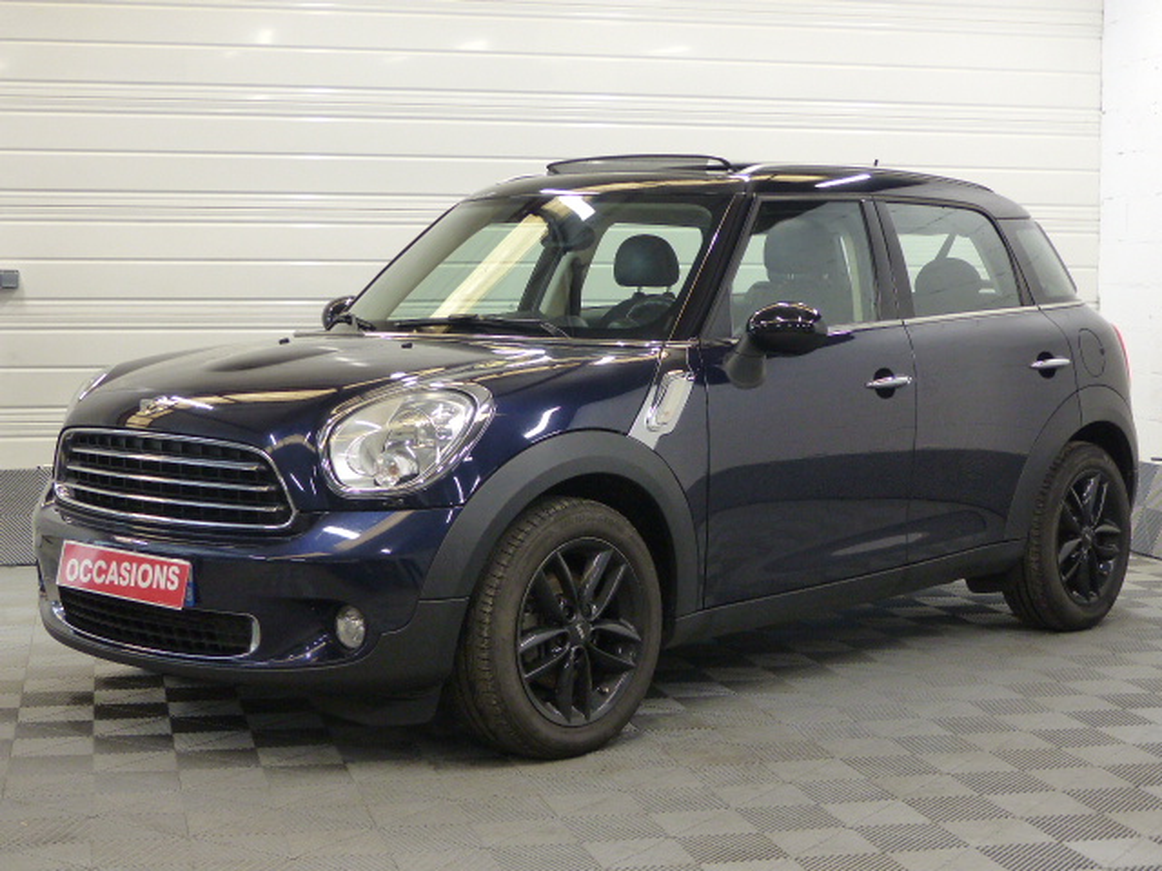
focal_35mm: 61
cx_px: 581
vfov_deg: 24.0
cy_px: 436
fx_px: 2048
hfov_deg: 31.7
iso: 400
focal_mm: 10.5
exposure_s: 1/50
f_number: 2.8
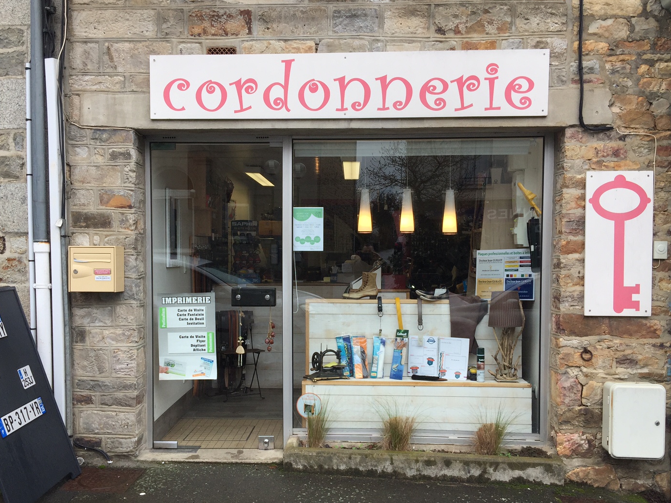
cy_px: 283
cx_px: 321
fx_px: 659
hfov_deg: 53.9
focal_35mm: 34
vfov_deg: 41.7
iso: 32
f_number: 2.2
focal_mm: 4.15
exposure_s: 1/482
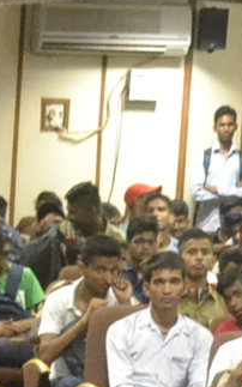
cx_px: -421
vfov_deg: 8.2
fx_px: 2531
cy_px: 858
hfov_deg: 5.2
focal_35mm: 240
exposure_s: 1/30
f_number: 3.8
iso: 3200
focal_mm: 22
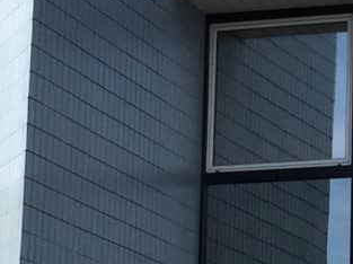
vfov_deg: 7.8
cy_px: 237
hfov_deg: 10.1
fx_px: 1935
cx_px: 523
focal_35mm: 190
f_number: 2.2
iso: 32
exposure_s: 1/1199
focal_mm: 4.15
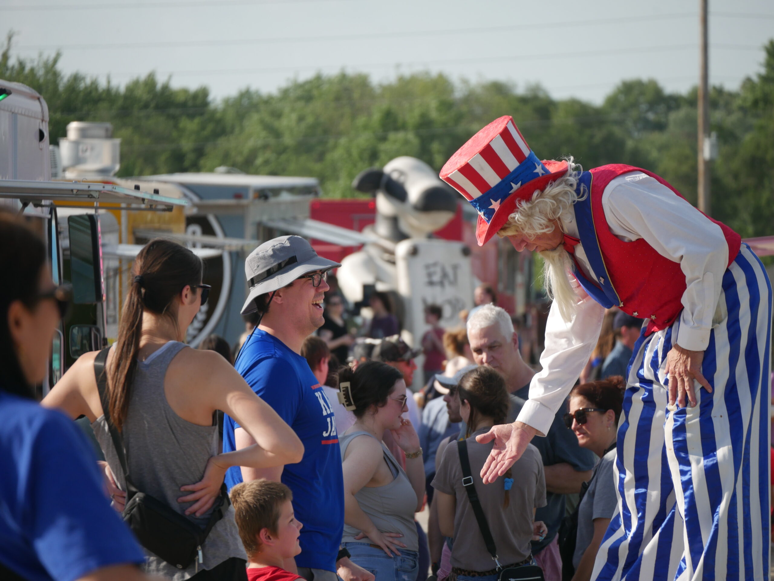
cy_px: 290
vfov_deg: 5.0
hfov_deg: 6.6
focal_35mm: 300
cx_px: 387
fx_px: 6710
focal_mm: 150
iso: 200
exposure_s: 1/500
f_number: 5.6
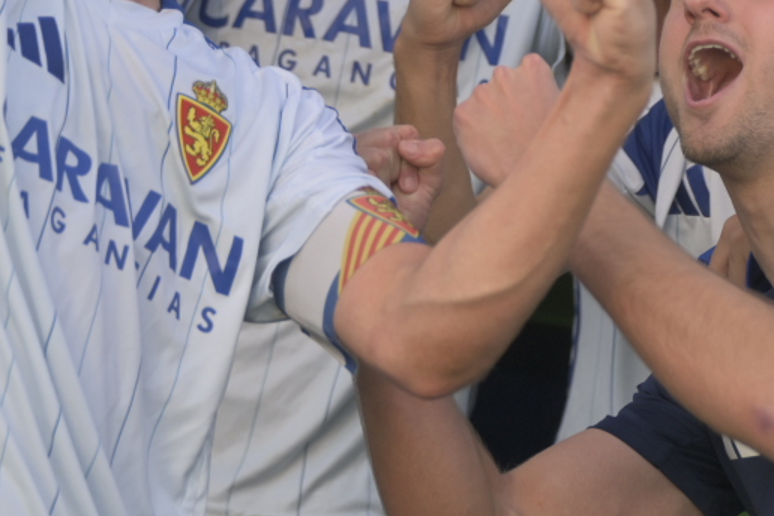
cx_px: 762
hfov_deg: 5.7
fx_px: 7761
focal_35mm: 361
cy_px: -142
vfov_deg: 3.8
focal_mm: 115
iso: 250
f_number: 2.8
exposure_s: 1/1000
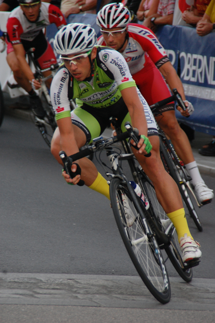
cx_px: 108
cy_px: 162
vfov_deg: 6.9
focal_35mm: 300
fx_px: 2692
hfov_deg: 4.6
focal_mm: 200
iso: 800
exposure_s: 1/500
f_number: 6.3
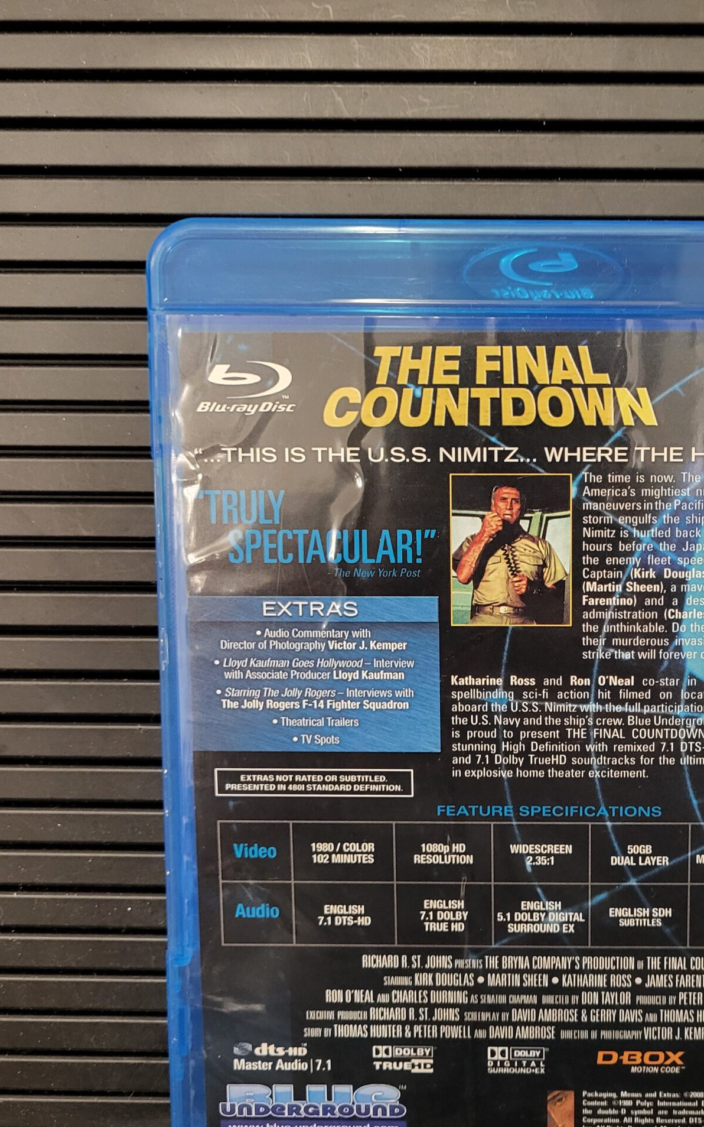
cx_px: 537
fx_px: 1136
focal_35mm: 37
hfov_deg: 33.7
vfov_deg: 52.7
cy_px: 548
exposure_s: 1/40
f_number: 1.8
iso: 500
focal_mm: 5.4
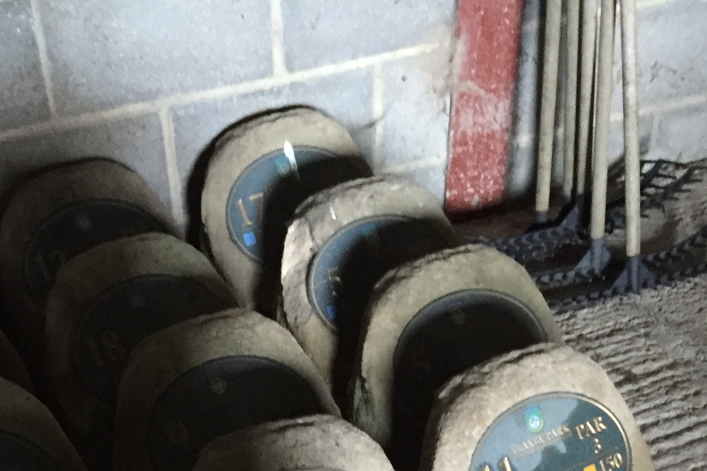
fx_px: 1178
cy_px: 702
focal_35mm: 60
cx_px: 279
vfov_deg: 19.7
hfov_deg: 33.3
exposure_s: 1/17
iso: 250
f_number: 2.2
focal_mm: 4.15
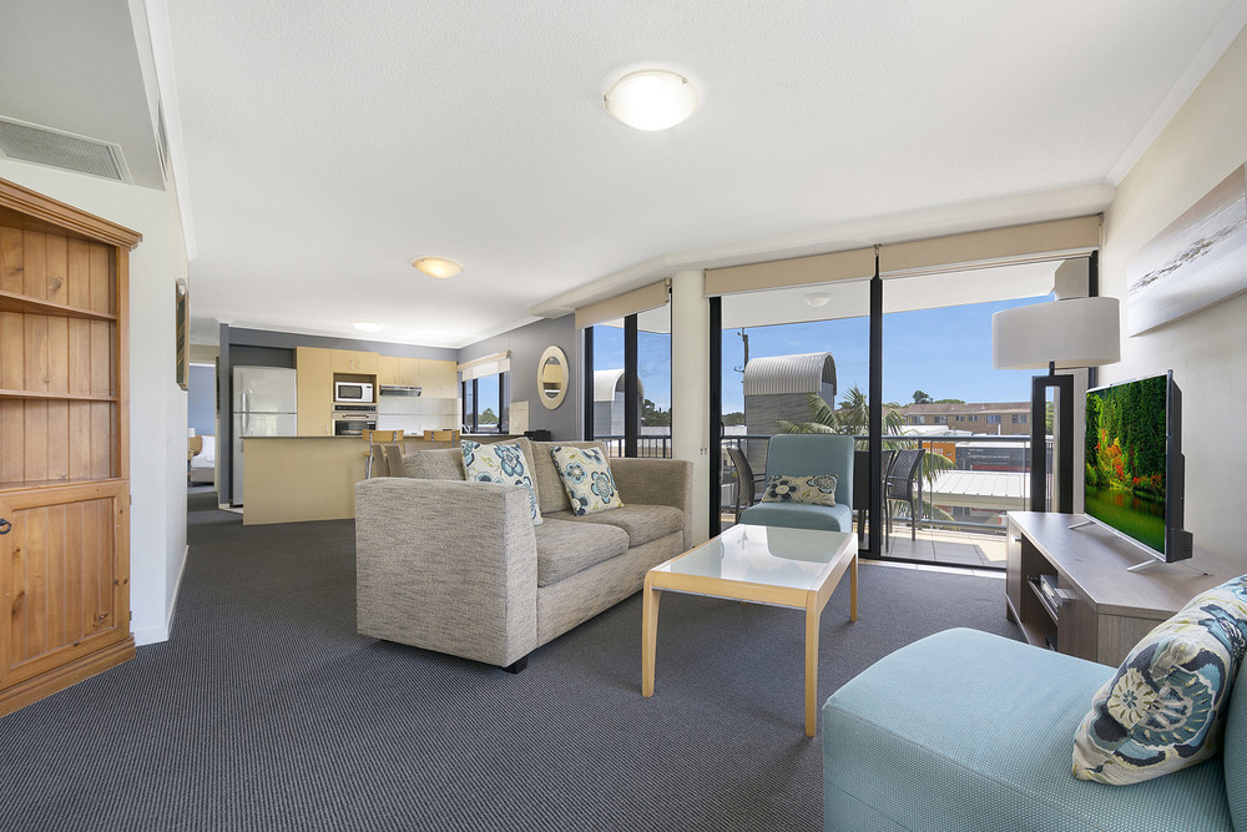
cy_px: 416
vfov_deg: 77.3
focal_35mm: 15
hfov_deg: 100.4
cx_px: 624
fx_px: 520
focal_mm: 10
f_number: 8
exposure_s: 1/15
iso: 200
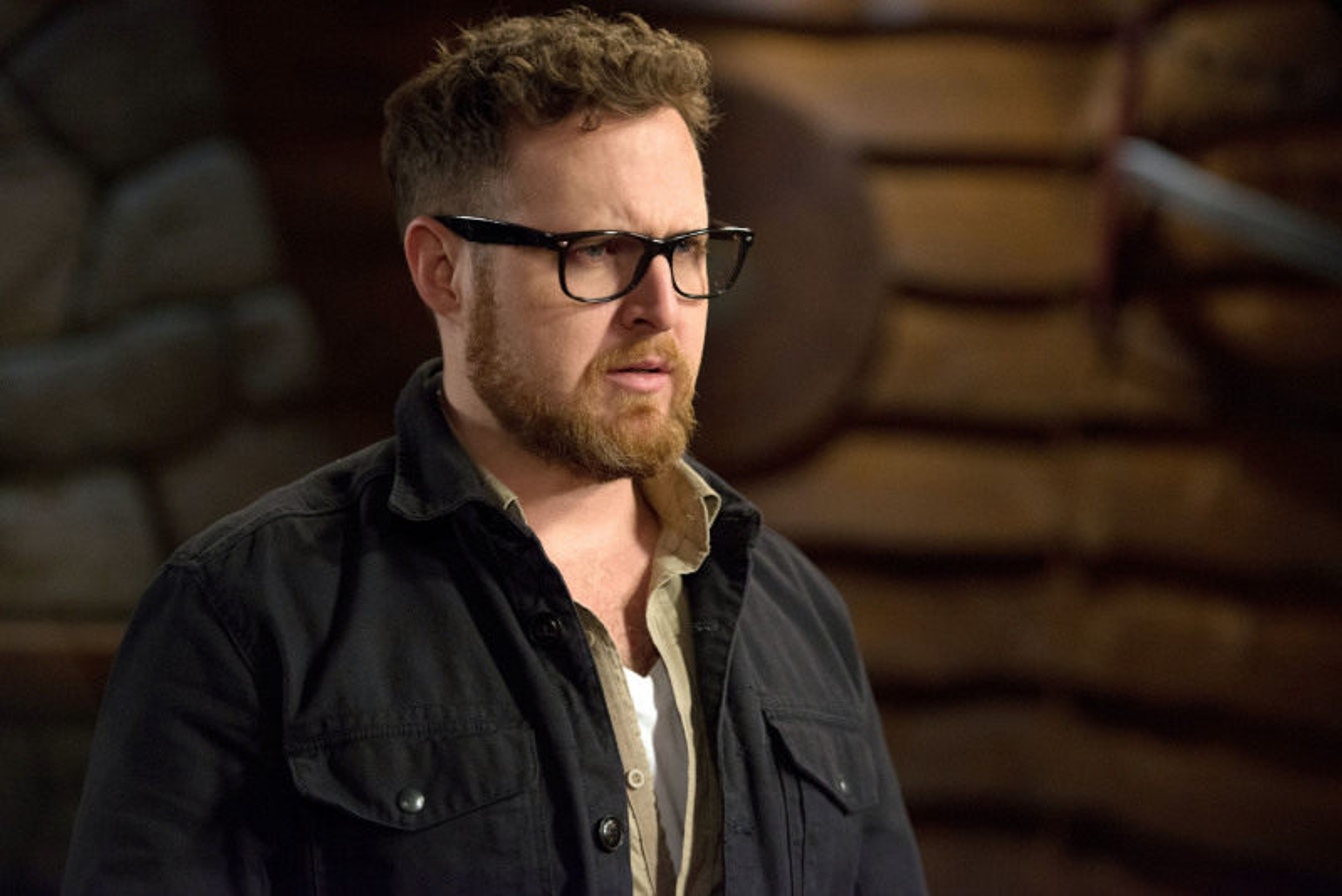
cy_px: 448
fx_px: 4102
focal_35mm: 110
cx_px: 671
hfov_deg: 18.6
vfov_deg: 12.5
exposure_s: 1/100
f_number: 2.8
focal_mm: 110
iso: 3200
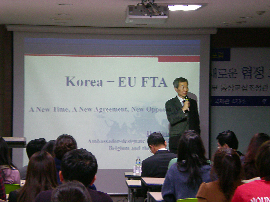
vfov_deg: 13.0
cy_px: 101
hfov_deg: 17.3
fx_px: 889
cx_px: 135
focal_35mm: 114
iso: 200
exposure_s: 1/15.8
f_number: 5.9
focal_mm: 18.9
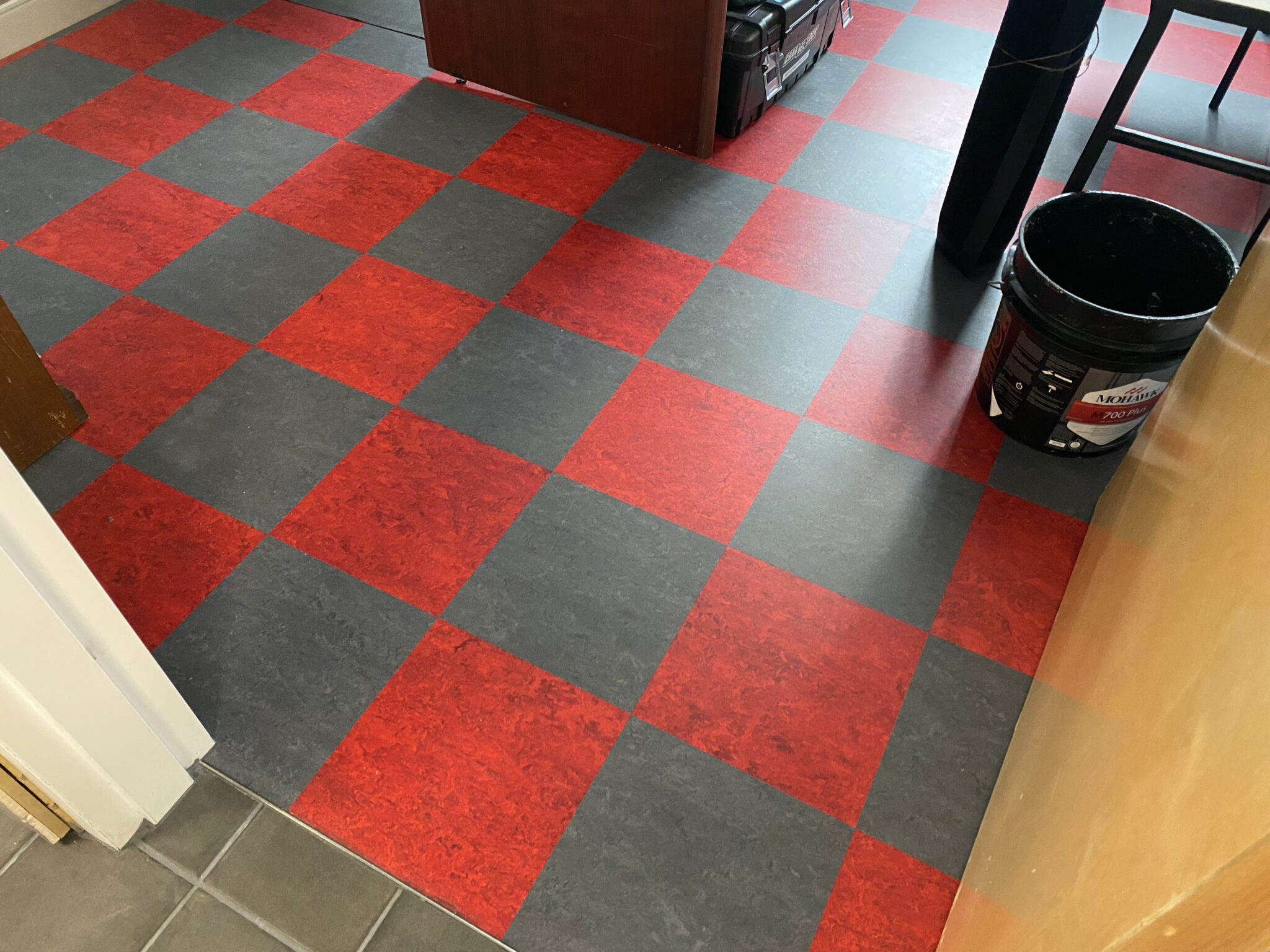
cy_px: 476
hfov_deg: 67.3
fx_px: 954
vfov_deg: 53.1
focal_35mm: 26
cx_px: 635
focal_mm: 4.25
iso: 500
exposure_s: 1/47
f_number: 1.8
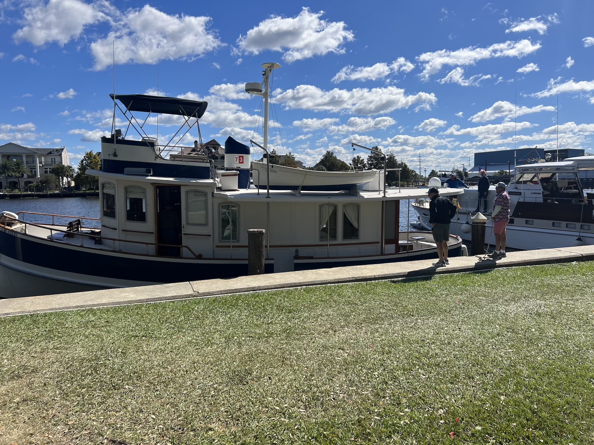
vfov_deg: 53.1
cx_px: 297
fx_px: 446
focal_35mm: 26
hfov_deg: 67.3
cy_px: 222
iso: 50
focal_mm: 5.7
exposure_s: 1/5882
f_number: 1.5
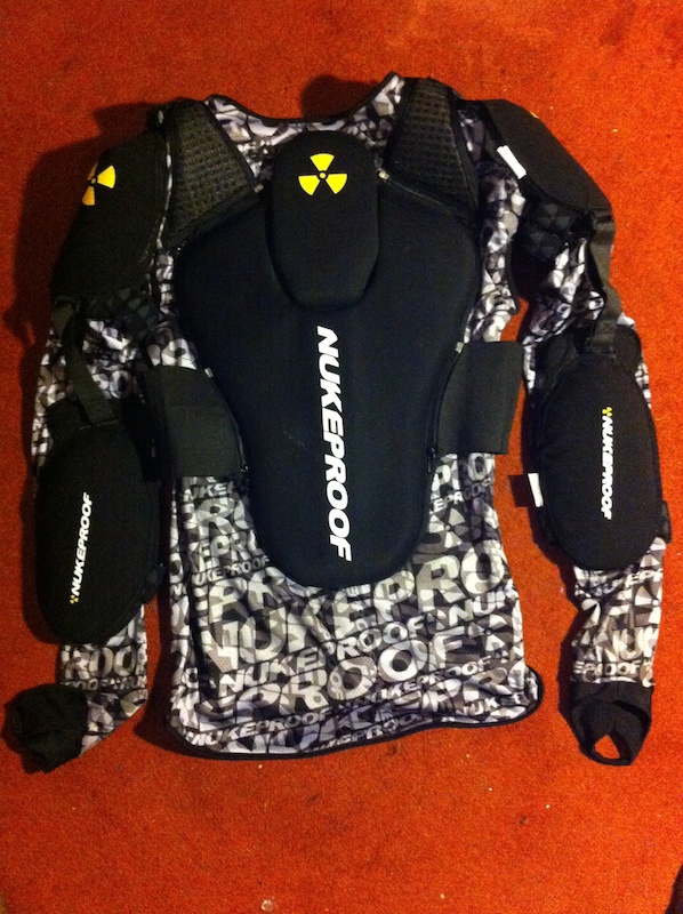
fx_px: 923
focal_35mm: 35
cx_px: 342
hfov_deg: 40.6
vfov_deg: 52.7
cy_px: 457
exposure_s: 1/15
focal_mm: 3.85
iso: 1000
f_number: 2.8
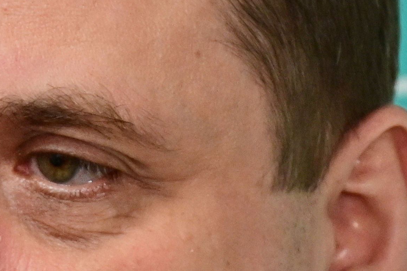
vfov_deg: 1.9
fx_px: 8260
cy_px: 363
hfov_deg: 2.8
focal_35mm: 731
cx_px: 8
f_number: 6.3
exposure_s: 1/160
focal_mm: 140
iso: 3200
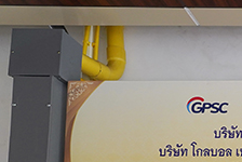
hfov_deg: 19.6
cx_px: 412
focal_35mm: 82
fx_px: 552
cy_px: 251
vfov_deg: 15.3
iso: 1250
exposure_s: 1/250
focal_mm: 23
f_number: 5
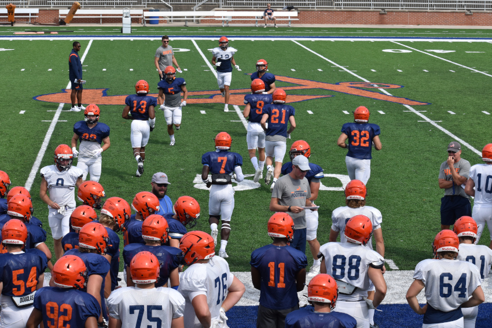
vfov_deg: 13.0
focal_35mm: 105
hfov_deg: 19.5
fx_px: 1435
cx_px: 246
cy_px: 164
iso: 400
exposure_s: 1/500
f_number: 13
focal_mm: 70
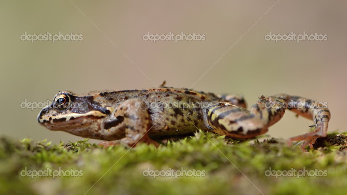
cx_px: 174
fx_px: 1523
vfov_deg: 7.3
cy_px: 105
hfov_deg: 13.0
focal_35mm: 166
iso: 400
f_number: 5
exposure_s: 1/400
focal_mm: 105
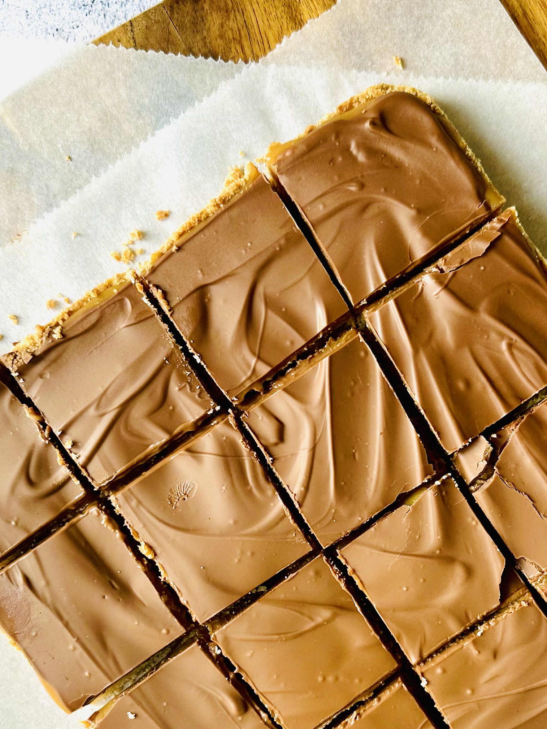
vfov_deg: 49.2
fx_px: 779
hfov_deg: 38.4
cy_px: 489
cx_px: 351
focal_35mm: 37
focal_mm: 6.86
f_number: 1.78
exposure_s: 1/164
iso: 64
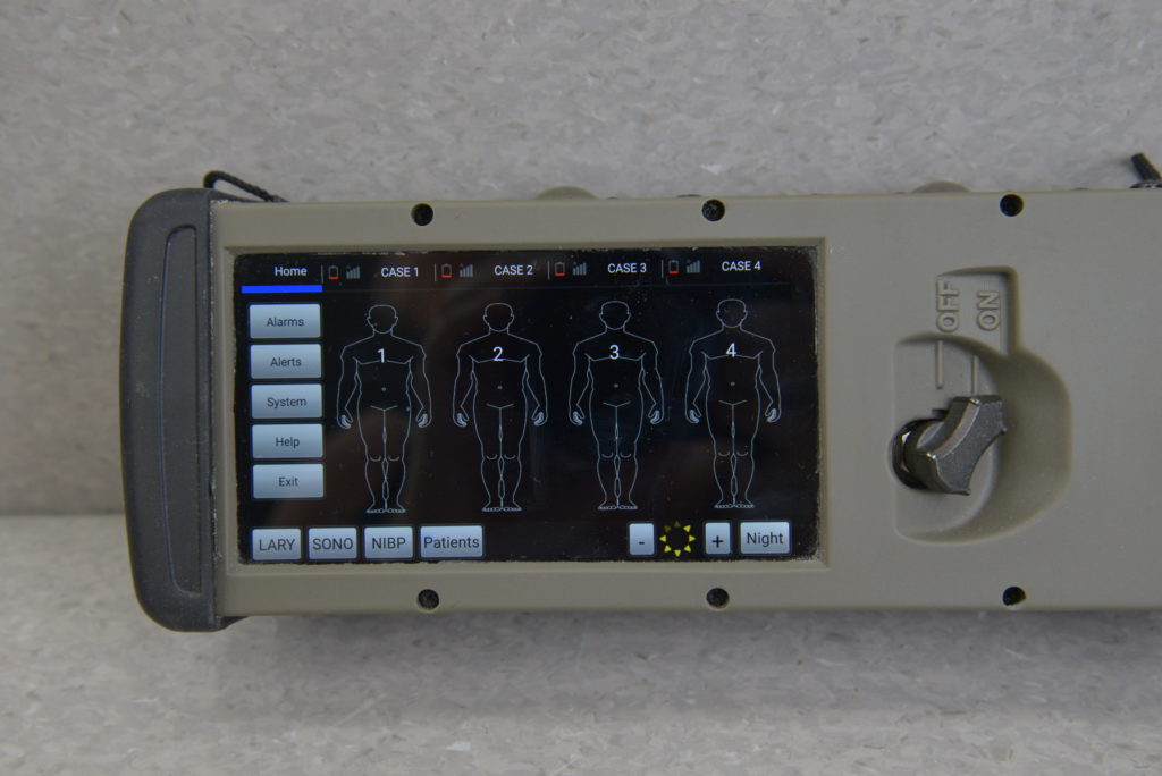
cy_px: 388
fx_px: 1679
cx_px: 581
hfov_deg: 38.2
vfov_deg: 26.0
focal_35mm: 52
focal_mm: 52
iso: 1600
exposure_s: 1/125
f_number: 7.1
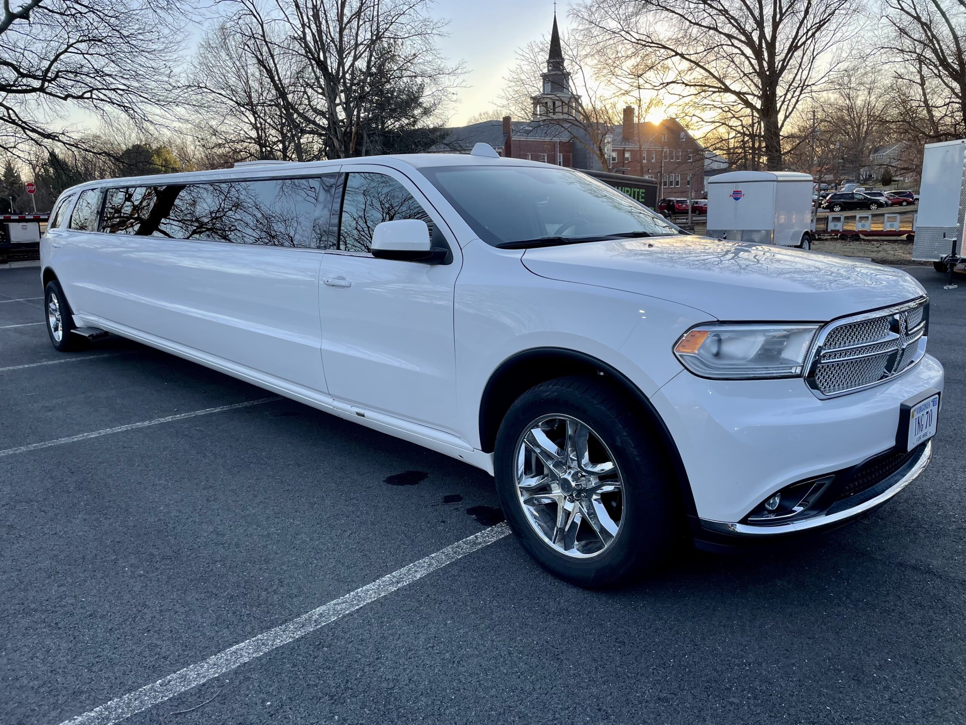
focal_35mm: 26
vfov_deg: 53.1
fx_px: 726
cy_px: 362
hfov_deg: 67.3
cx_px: 483
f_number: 1.6
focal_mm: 4.2
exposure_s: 1/397
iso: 32
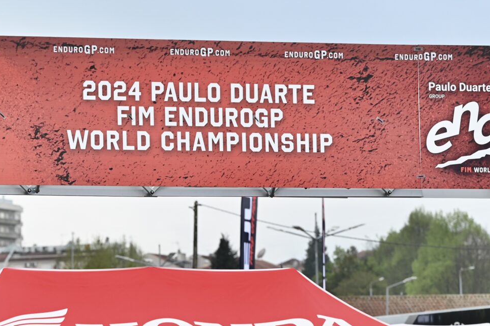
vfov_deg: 5.5
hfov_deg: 8.2
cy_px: 340
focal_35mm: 251
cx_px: 123
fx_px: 3414
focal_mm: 95
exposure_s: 1/250
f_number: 4.5
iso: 200
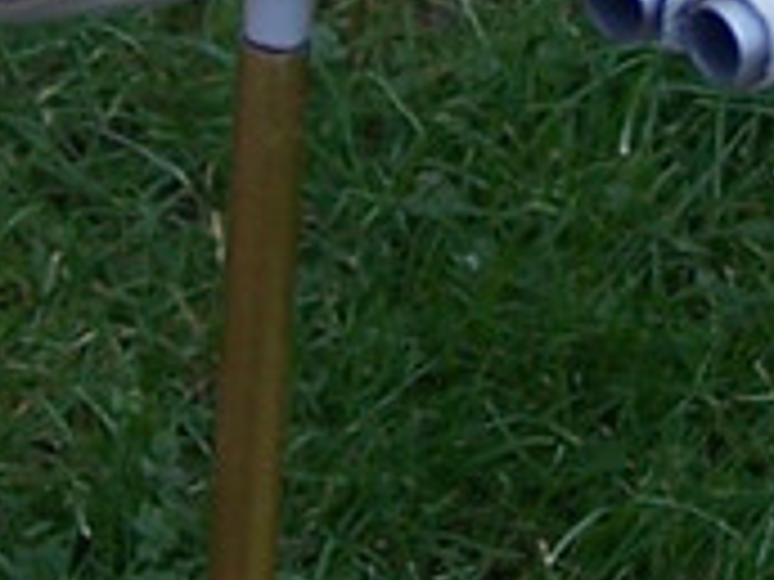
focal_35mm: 236
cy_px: 4
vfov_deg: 6.3
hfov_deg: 8.4
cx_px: 574
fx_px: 5277
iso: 80
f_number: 2.8
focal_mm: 6.3
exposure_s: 1/125
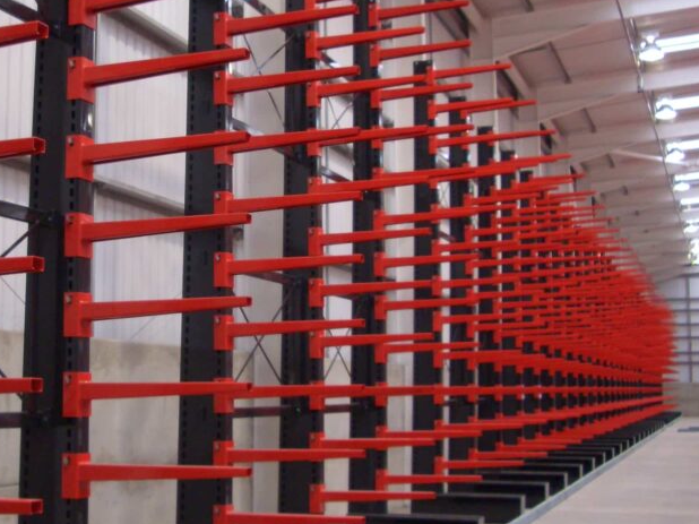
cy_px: 238
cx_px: 148
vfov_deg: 25.2
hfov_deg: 32.4
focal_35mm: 58
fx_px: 1171
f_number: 2.6
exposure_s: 1/40
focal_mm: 5.8
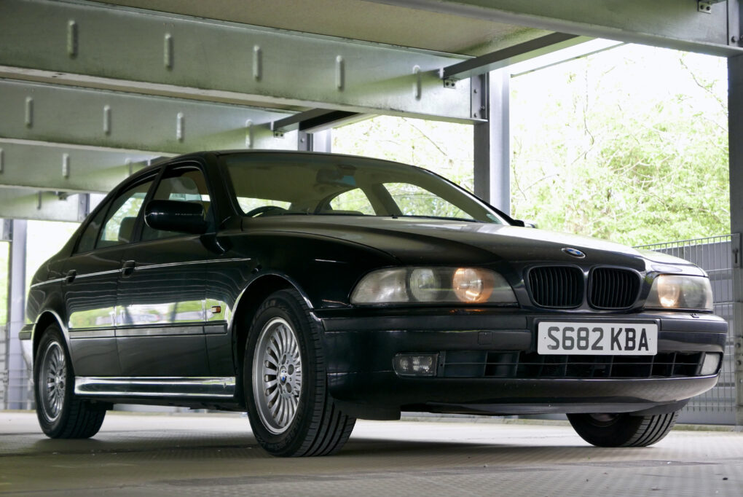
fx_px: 1549
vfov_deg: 18.2
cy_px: 248
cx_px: 372
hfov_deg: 27.0
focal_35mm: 75
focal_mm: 34
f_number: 2.8
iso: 400
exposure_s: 1/125
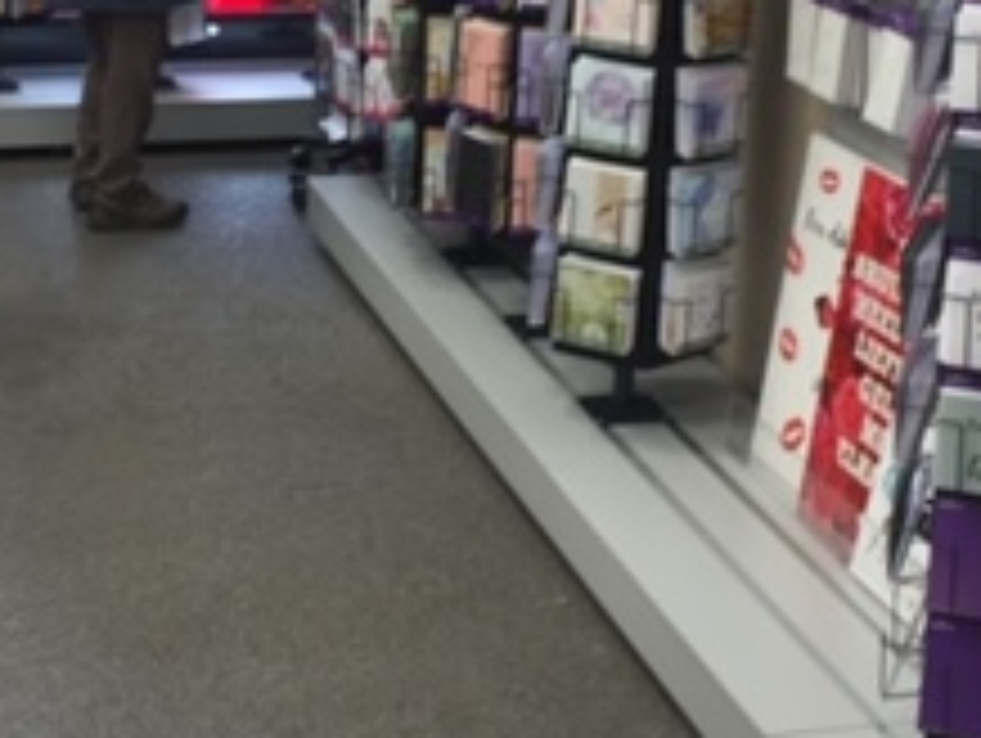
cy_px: 32
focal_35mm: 85
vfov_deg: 17.1
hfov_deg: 23.0
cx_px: 472
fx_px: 2412
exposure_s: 1/50
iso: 32
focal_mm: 4.15
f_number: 2.2
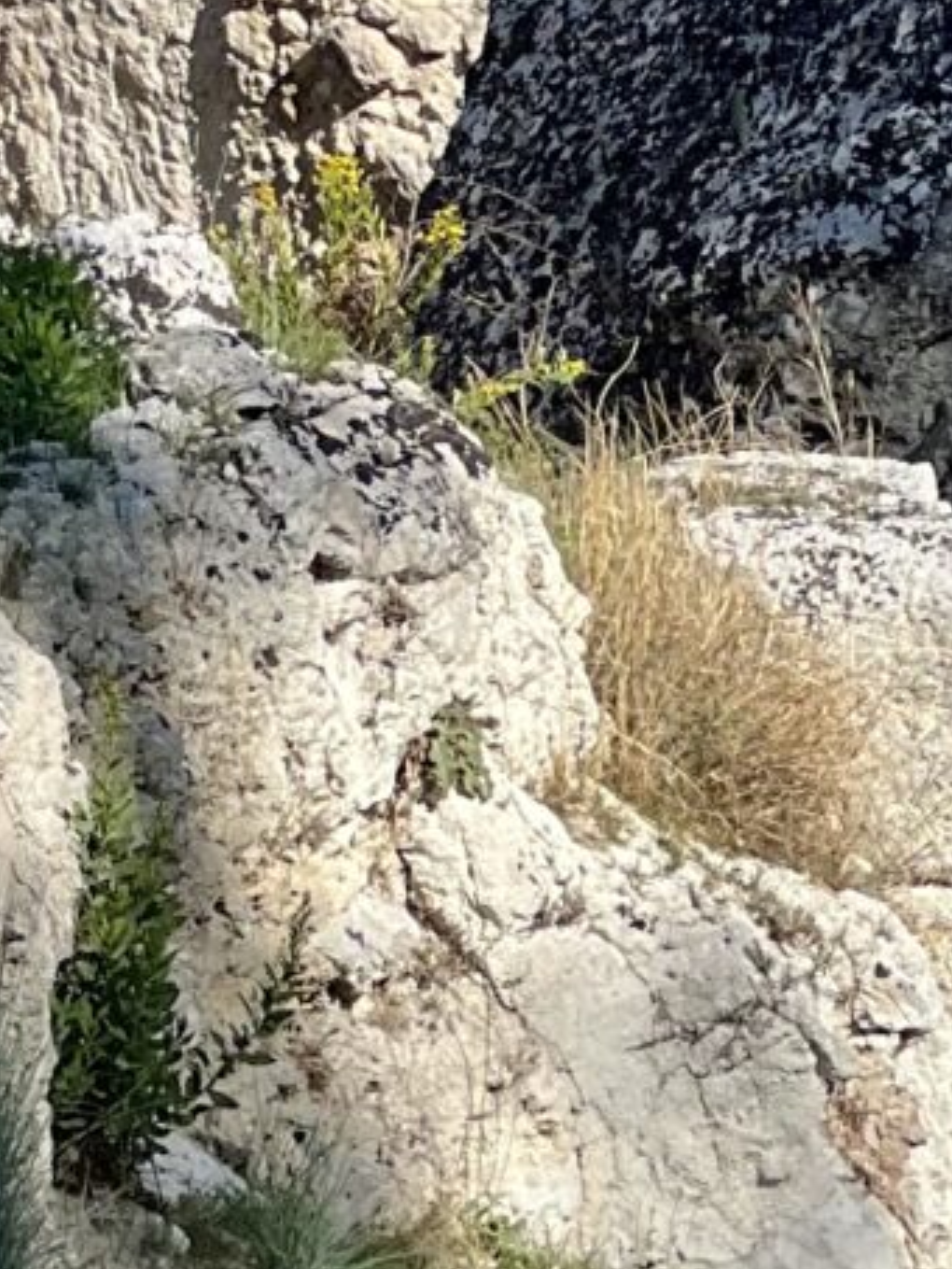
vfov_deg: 5.7
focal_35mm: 348
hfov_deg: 4.2
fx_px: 12755
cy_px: 216
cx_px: -834
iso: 32
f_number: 2.8
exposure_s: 1/694
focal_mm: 9
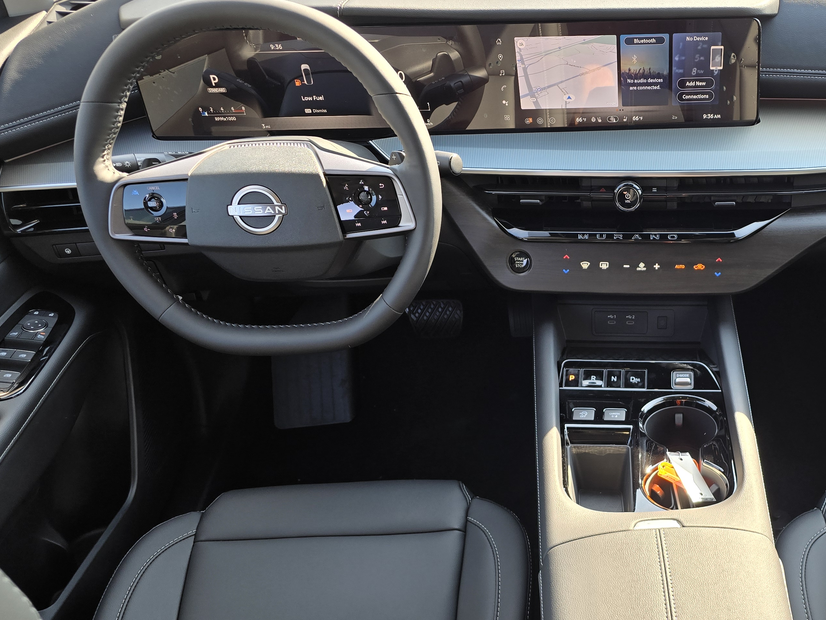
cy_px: 444
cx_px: 639
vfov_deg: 38.9
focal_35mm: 36
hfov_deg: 48.9
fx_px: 859
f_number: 1.7
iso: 50
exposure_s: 1/180
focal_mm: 6.3
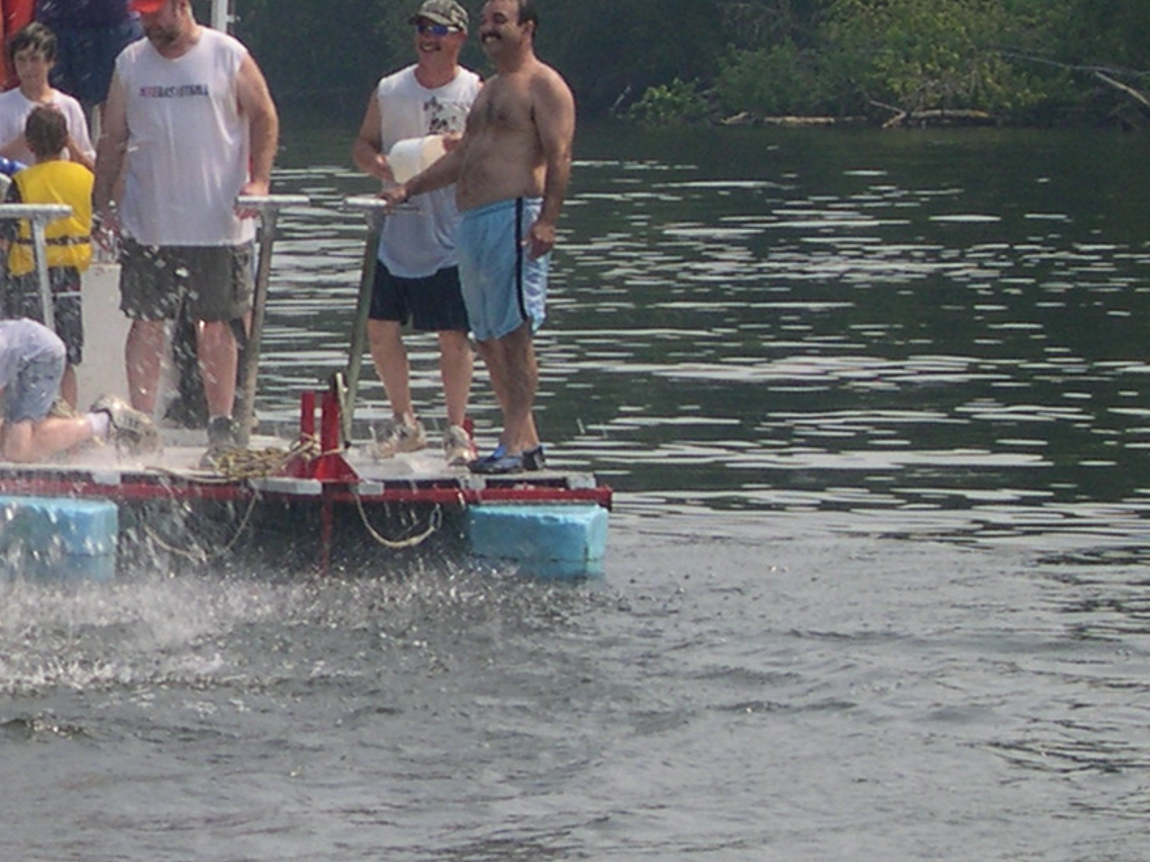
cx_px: -354
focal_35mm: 238
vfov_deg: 6.2
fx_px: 7905
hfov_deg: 8.2
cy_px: 366
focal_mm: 16.3
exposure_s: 1/104
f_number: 10.8
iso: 100
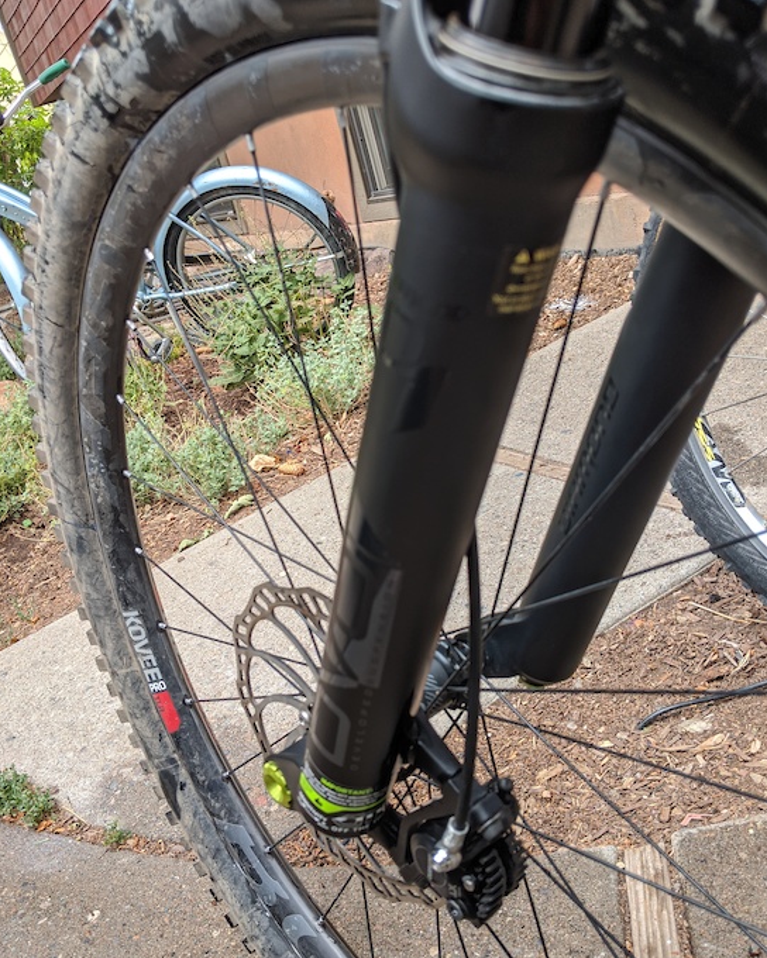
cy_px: 493
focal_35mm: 31
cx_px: 391
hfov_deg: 47.1
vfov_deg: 57.2
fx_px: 880
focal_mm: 4.44
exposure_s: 1/397
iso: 48
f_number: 1.8
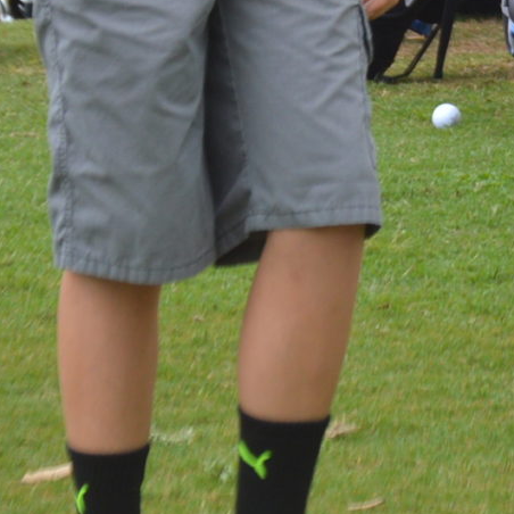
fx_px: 9693
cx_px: 794
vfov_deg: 3.0
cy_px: -378
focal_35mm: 577
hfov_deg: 3.0
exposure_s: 1/250
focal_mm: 80
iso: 125
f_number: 5.6
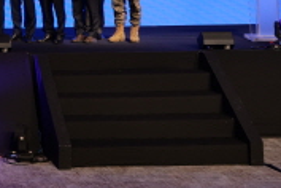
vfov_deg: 12.2
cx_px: -138
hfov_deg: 17.0
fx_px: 851
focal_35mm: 109
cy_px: -56
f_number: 5
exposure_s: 1/80
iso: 250
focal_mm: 35
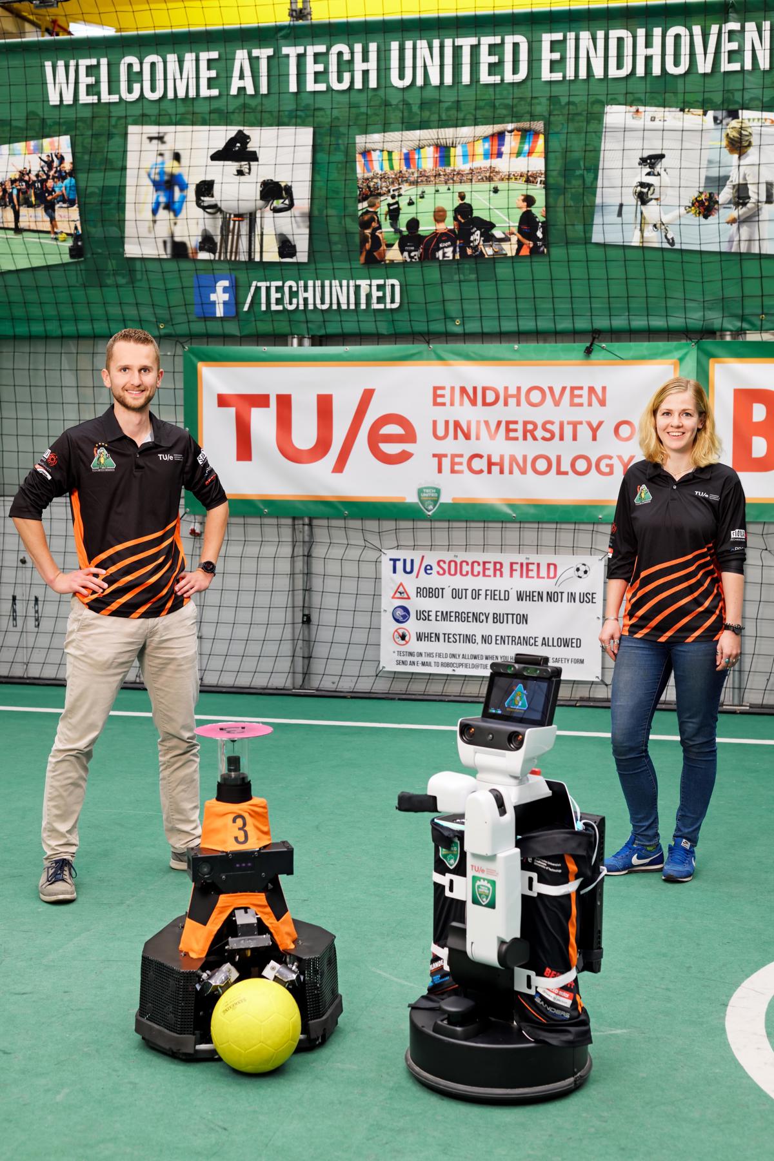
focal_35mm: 50
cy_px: 580
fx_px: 1612
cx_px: 387
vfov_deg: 39.6
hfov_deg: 27.0
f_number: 5
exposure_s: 1/40
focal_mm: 50
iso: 400
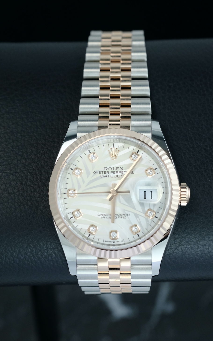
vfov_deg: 21.9
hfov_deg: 13.8
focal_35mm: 95
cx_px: 117
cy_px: 174
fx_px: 882
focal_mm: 60
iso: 2000
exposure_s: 1/125
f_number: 6.4
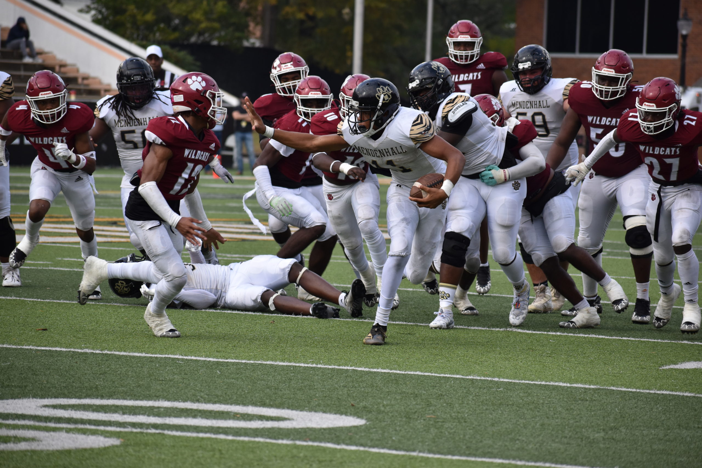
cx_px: 351
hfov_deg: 8.9
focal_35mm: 232
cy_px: 234
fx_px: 4534
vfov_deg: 5.9
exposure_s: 1/1250
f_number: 5.6
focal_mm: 155
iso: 400
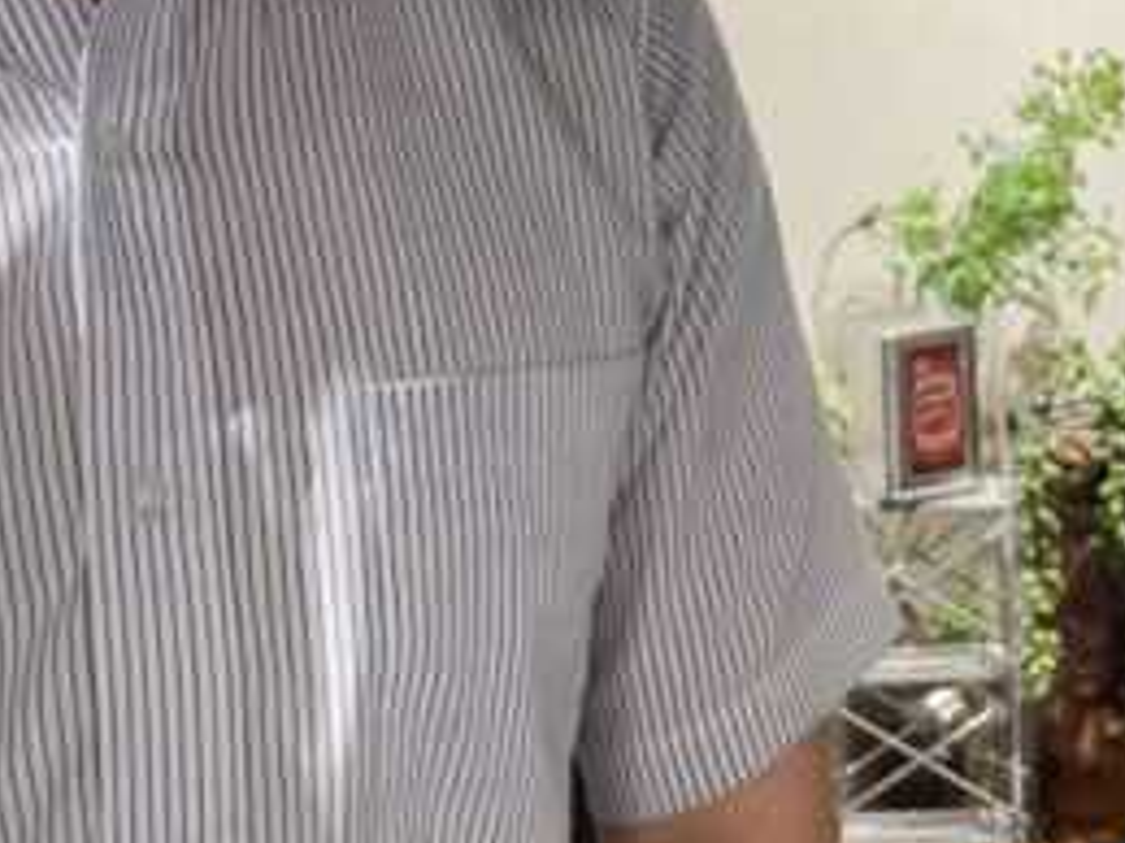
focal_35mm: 77
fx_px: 2501
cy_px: -300
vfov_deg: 17.7
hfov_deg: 24.6
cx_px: 1021
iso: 125
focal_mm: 4.2
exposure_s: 1/60
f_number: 1.6
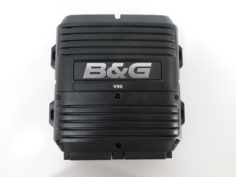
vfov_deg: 54.9
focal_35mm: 25
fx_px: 170
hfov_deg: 69.4
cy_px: 88
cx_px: 118
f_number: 2.5
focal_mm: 4.5
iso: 200
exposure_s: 1/30
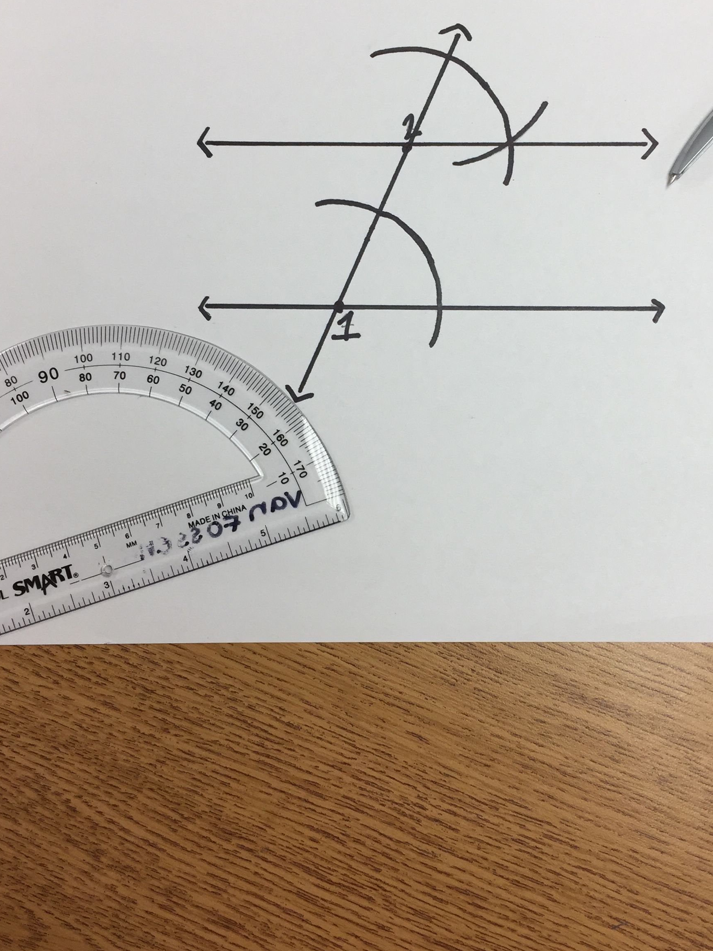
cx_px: 440
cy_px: 405
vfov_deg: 45.6
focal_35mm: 41
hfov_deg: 35.0
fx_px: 1126
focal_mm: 4.15
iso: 50
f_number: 2.2
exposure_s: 1/120
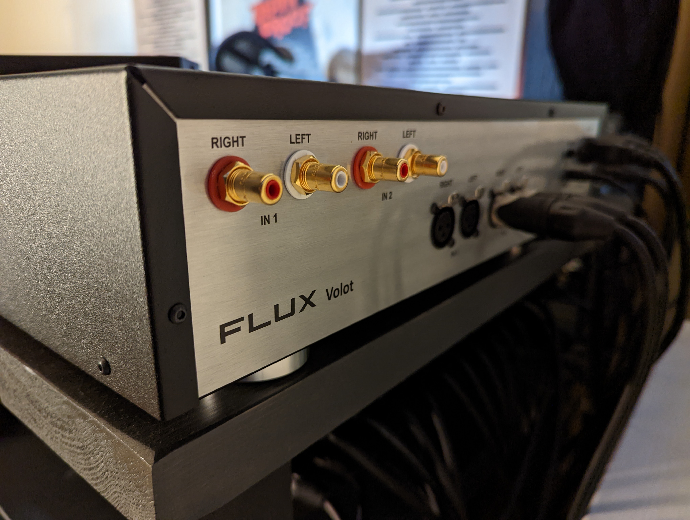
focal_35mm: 24
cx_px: 345
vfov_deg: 56.9
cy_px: 260
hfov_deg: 71.5
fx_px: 479
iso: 1085
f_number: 1.85
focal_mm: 6.81
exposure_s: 1/23.8
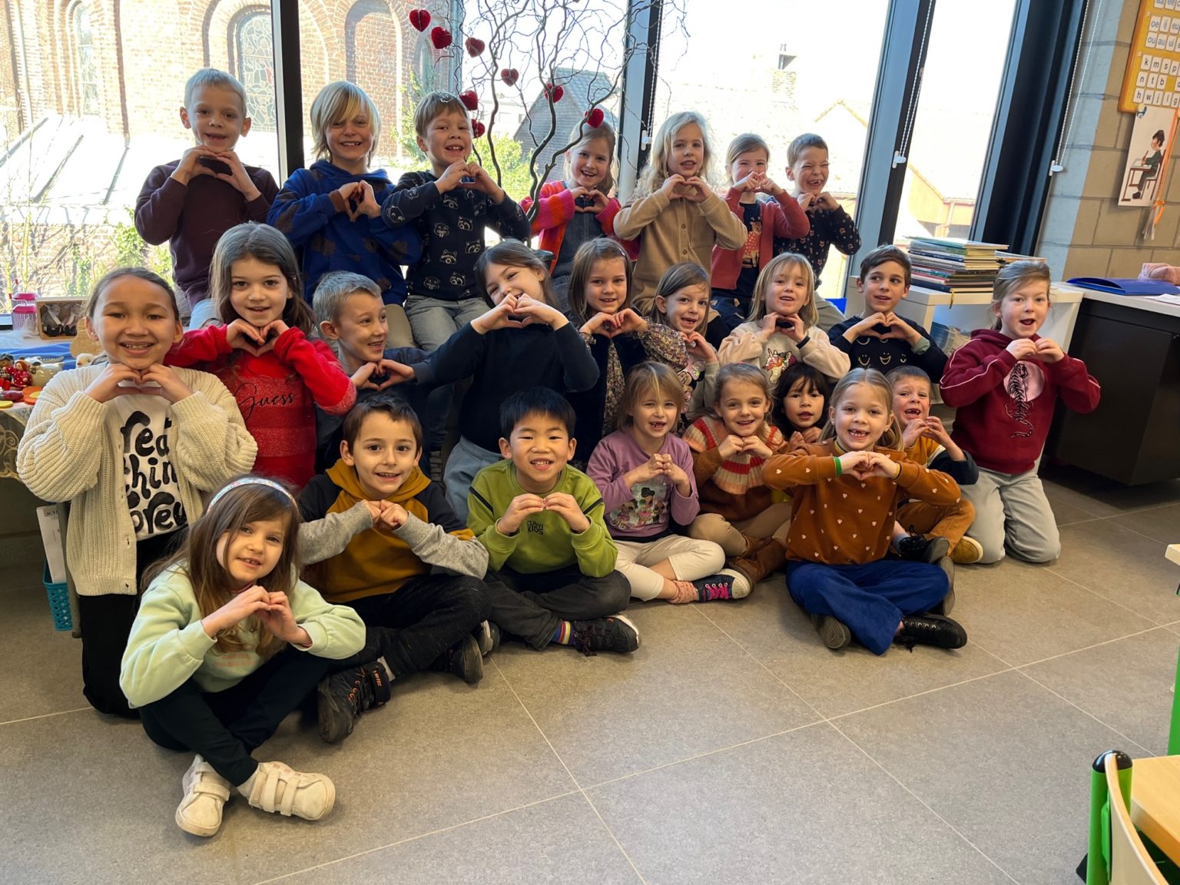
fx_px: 886
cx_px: 590
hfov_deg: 67.3
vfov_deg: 53.1
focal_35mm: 26
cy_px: 442
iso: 100
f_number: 1.6
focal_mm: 5.1
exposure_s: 1/122
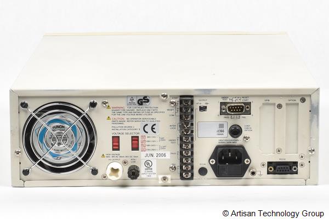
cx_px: 164
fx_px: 521
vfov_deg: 23.8
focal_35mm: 57
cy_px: 110
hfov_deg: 35.1
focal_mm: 38
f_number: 14
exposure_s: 1/200
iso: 200
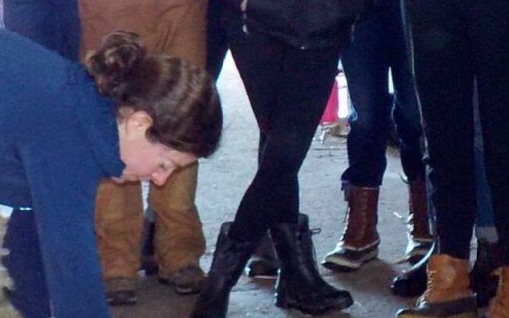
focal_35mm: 126
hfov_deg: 16.3
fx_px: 1748
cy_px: -32
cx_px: 477
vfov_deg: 10.3
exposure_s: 1/30
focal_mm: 4.1
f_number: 3.3
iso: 250
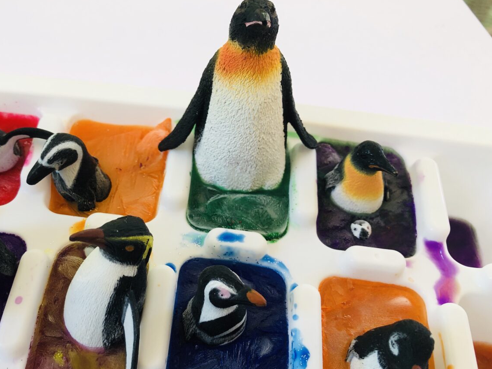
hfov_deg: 48.3
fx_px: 540
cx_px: 172
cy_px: 245
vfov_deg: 37.3
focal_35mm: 38
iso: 25
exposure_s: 1/30
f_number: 1.8
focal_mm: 3.99
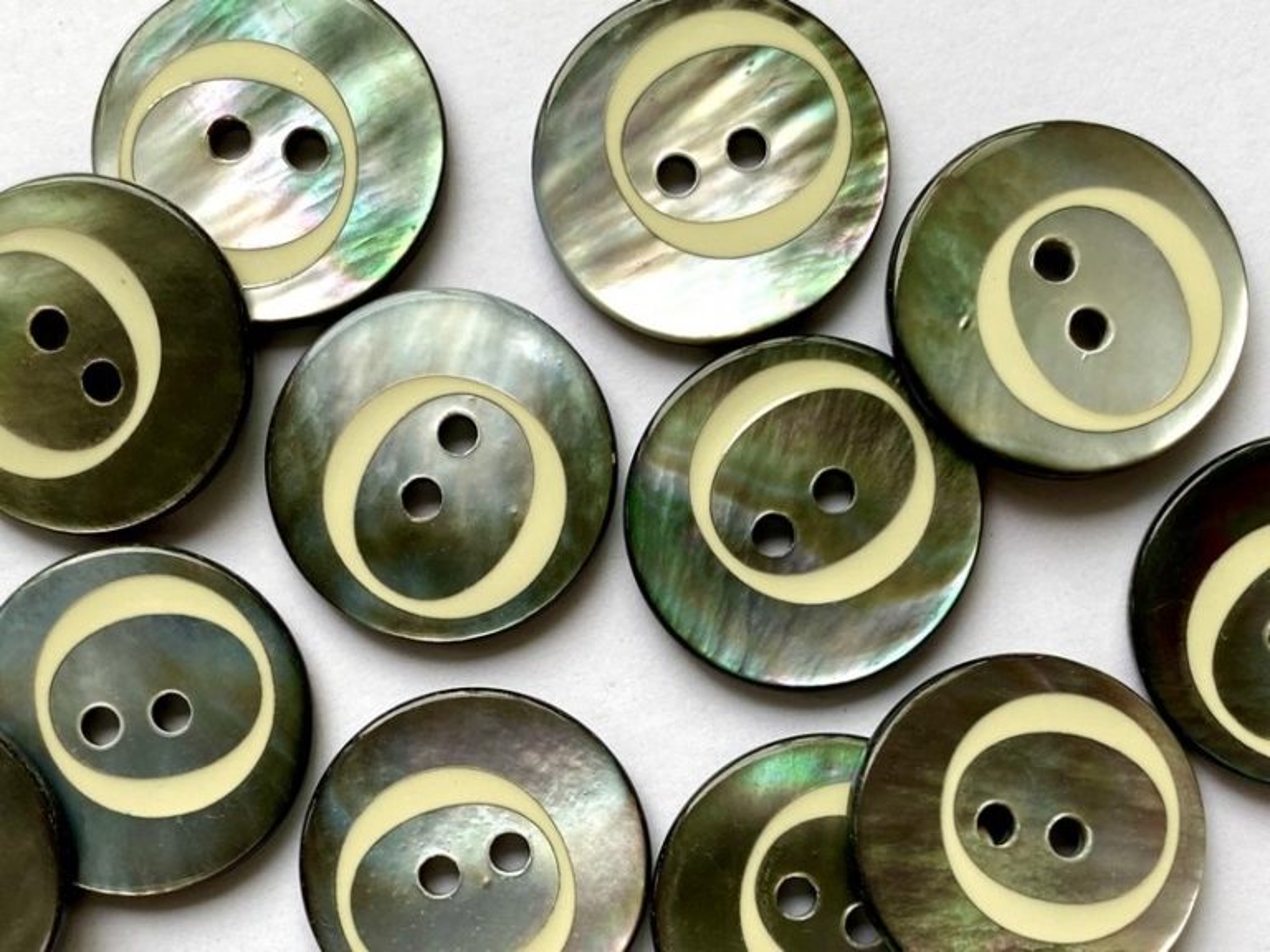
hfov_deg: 67.3
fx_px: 954
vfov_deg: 53.1
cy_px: 476
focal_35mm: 26
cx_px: 635
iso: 32
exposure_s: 1/171
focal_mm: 4.25
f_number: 1.8
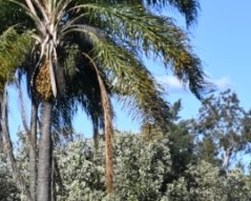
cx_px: -154
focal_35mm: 151
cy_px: 240
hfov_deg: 12.0
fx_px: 1121
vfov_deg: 10.1
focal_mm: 25
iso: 400
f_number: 6.3
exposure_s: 1/1600
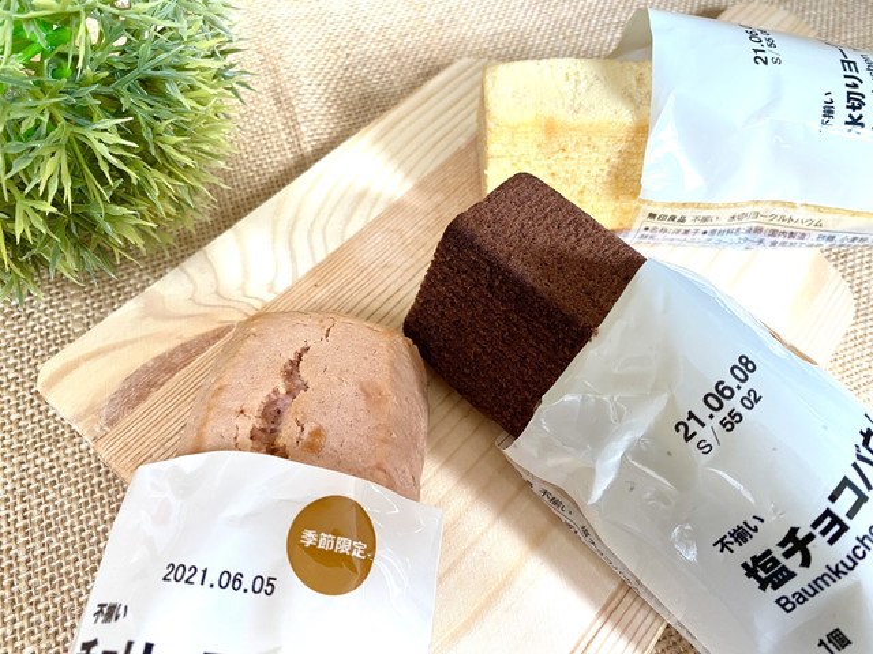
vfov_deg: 53.1
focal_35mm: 26
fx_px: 656
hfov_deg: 67.3
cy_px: 327
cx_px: 436
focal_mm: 4.25
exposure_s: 1/86
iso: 125
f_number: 1.8
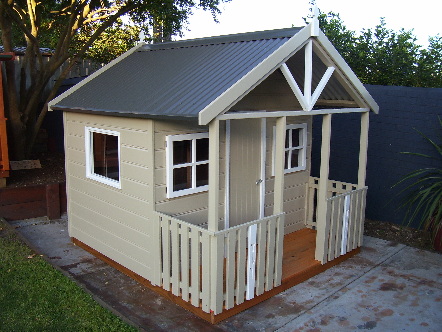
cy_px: 166
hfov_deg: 54.0
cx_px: 221
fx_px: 434
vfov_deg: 41.8
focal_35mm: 34
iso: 80
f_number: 2.7
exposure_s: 1/125
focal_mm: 5.6
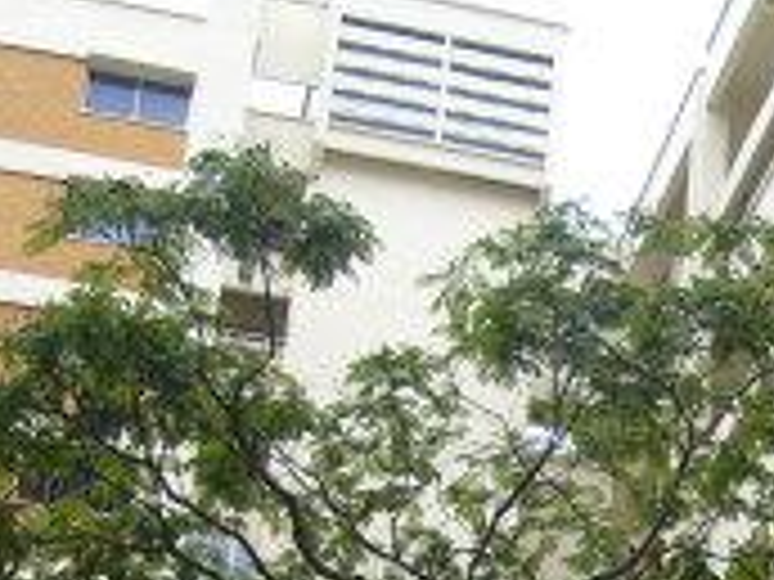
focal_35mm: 112
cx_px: 724
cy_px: 881
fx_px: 2504
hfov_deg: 17.3
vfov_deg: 12.5
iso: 80
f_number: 2.8
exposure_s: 1/350
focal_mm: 5.8
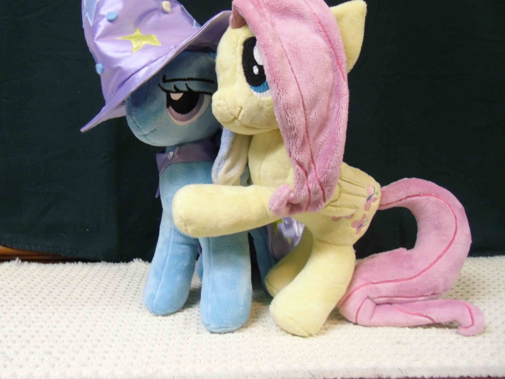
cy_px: 152
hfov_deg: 55.3
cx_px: 235
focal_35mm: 33
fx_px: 481
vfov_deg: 42.7
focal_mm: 4.9
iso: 200
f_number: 3.2
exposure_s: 1/6
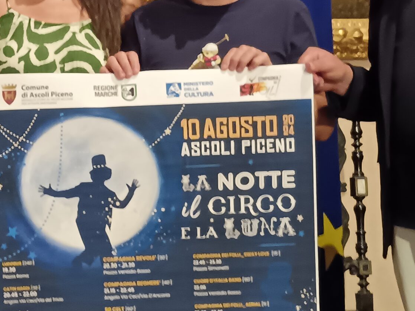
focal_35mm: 124
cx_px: 113
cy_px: 118
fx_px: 1486
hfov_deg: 15.8
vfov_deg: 11.9
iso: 1836
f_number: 1.9
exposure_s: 1/25
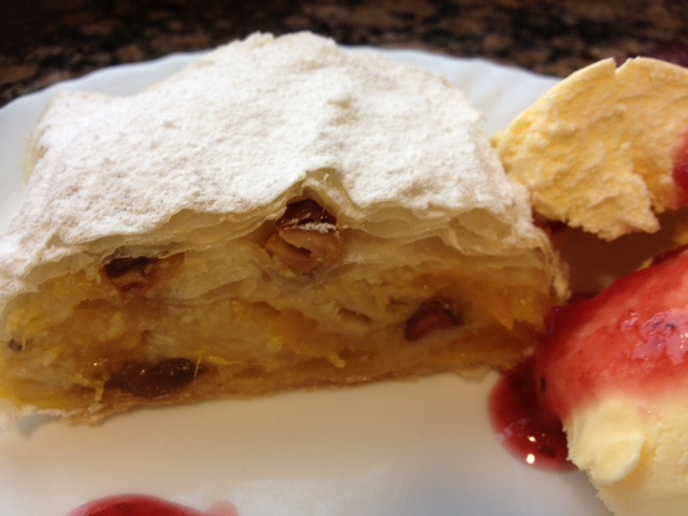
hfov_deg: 52.6
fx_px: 696
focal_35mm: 35
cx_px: 344
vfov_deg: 40.7
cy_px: 258
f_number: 2.4
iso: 50
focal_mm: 4.28
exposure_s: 1/20
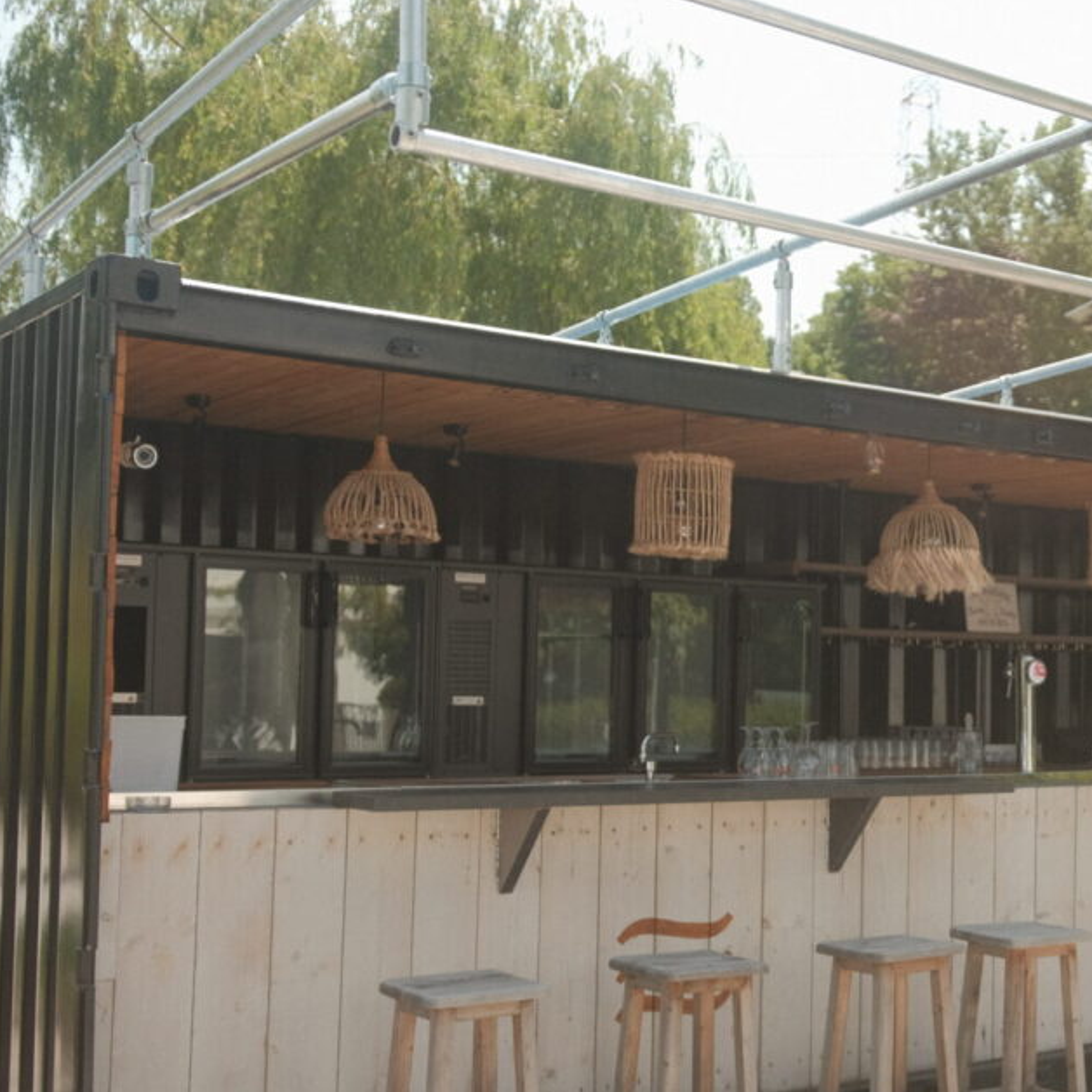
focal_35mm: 52
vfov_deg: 32.8
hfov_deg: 31.0
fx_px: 1856
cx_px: 1028
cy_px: 595
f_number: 2
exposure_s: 1/2000
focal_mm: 21
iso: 200
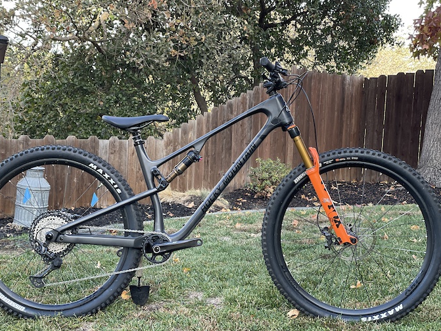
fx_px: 790
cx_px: 207
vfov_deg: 23.6
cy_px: 183
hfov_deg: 31.2
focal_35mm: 62
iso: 80
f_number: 2
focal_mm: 6
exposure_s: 1/122
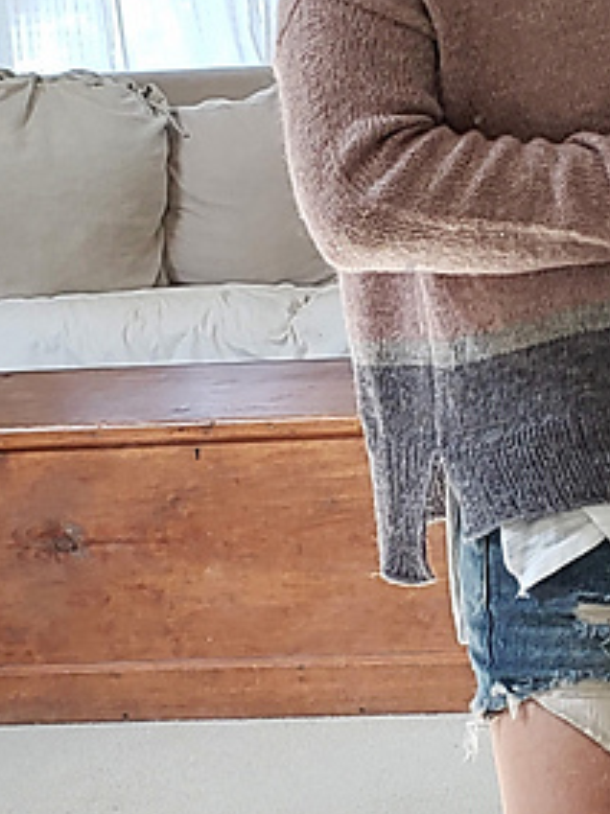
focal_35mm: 46
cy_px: 334
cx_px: 499
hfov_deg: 30.6
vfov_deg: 41.1
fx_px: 1082
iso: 125
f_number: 2.4
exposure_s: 1/50
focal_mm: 4.3
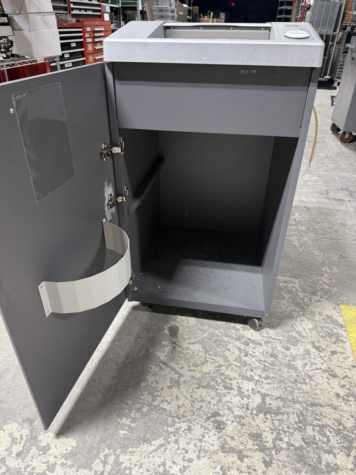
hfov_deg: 56.8
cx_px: 178
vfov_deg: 71.6
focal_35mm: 24
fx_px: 329
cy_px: 238
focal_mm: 6.76
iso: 200
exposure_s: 1/120
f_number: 1.78
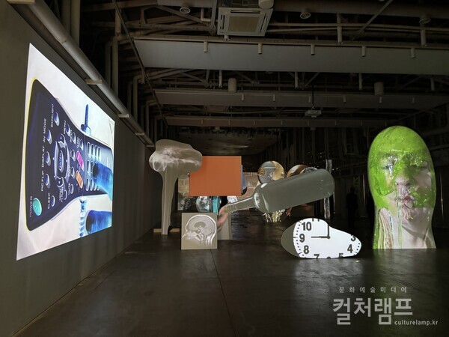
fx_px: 337
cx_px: 224
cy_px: 168
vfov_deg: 53.1
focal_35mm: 26
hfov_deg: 67.3
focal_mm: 5.96
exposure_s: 1/30
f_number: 1.6
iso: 800
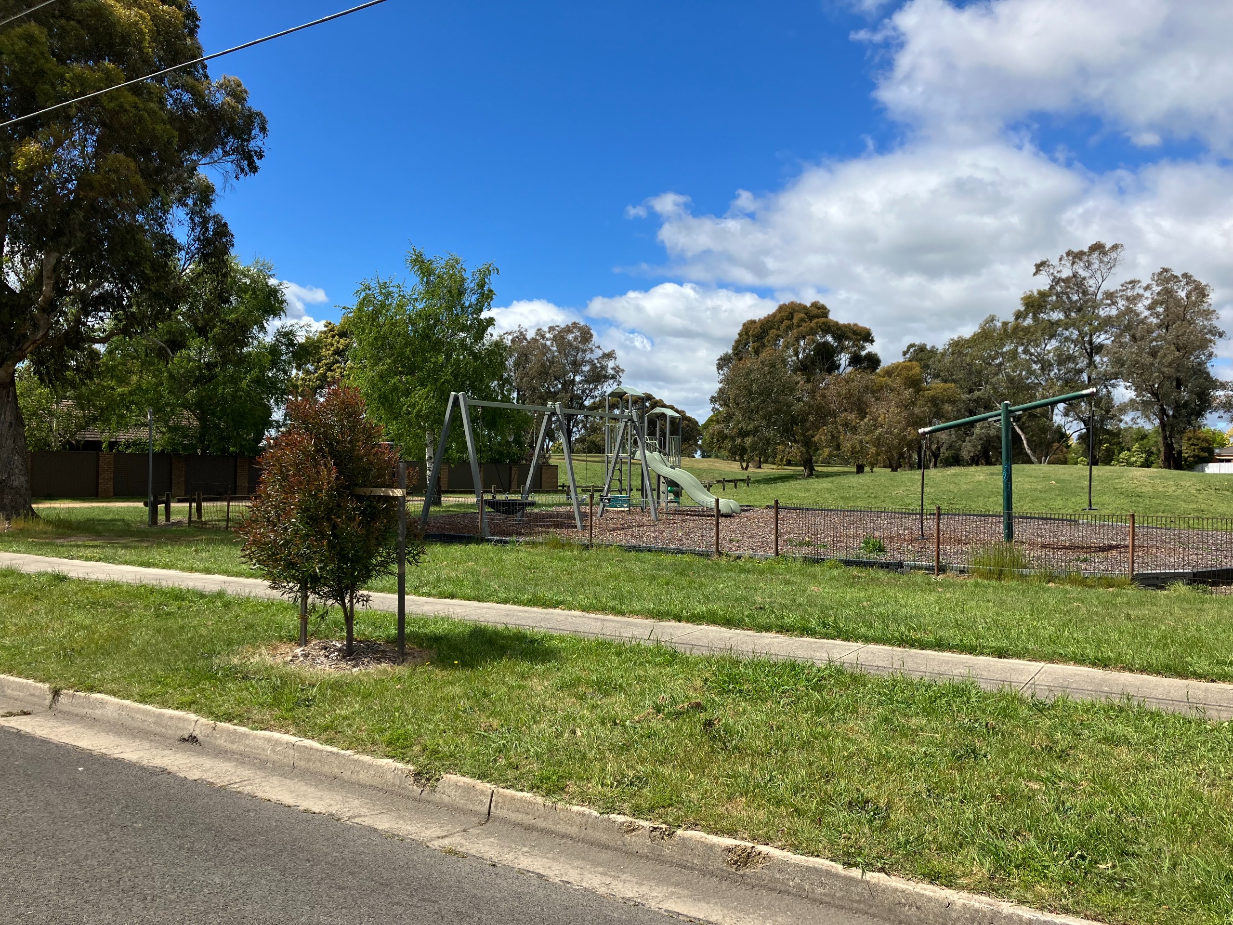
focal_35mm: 28
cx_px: 616
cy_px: 462
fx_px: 997
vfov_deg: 49.7
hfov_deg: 63.4
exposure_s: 1/2024
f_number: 1.8
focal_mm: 3.99
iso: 32
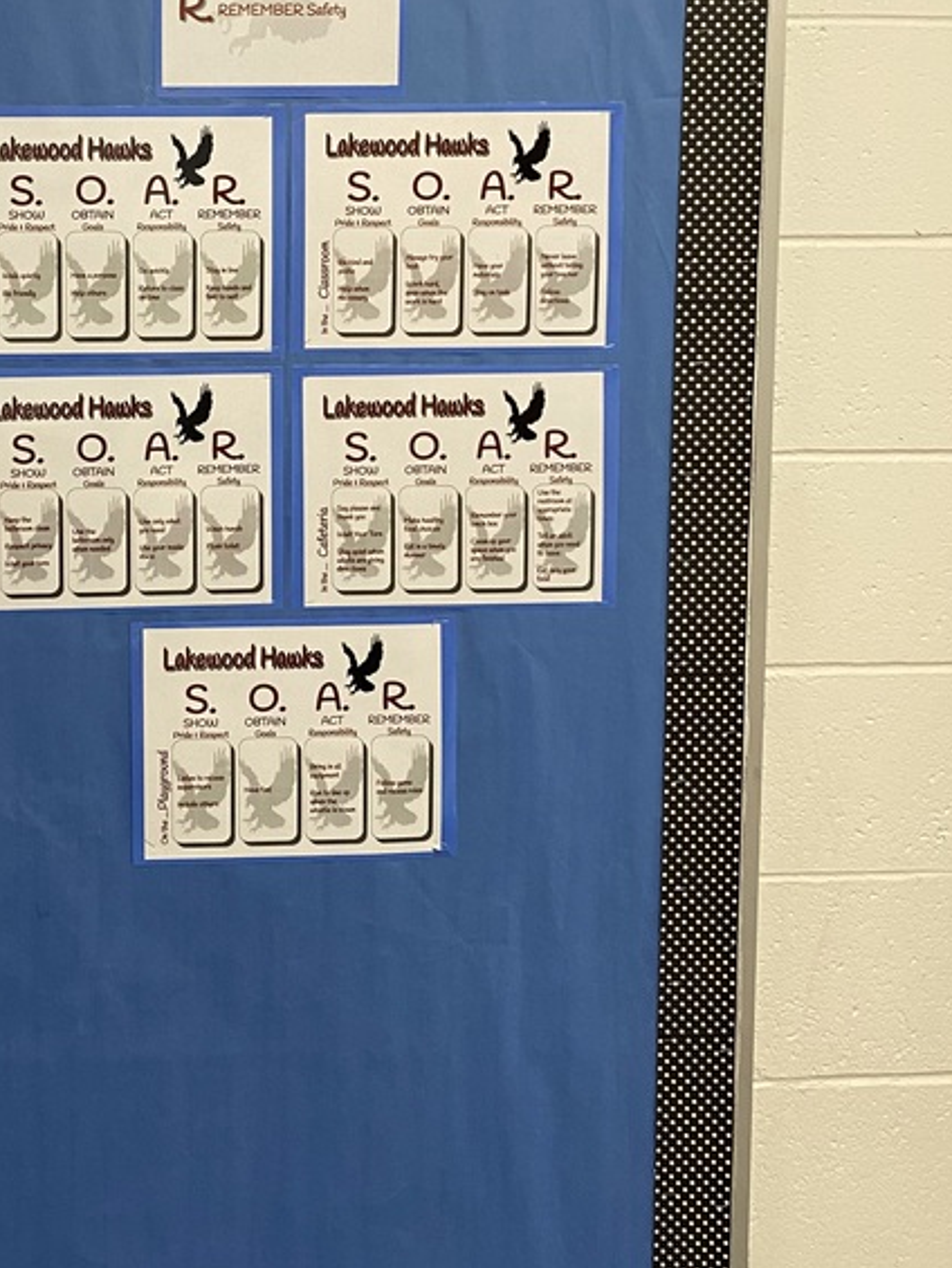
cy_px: 328
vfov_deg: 40.2
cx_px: 137
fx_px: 1686
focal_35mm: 46
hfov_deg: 30.4
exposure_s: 1/60
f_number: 1.8
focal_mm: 4.25
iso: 100
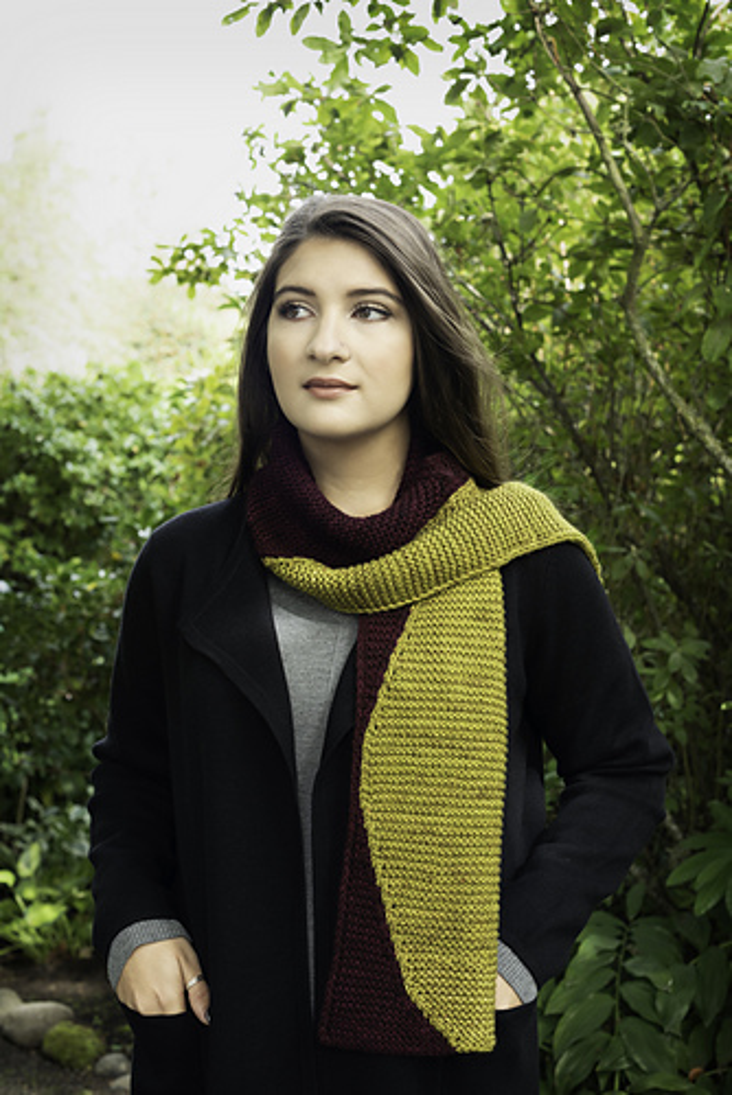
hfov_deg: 27.0
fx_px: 1523
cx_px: 366
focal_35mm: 50
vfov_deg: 39.6
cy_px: 548
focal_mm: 50
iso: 500
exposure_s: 1/60
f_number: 7.1
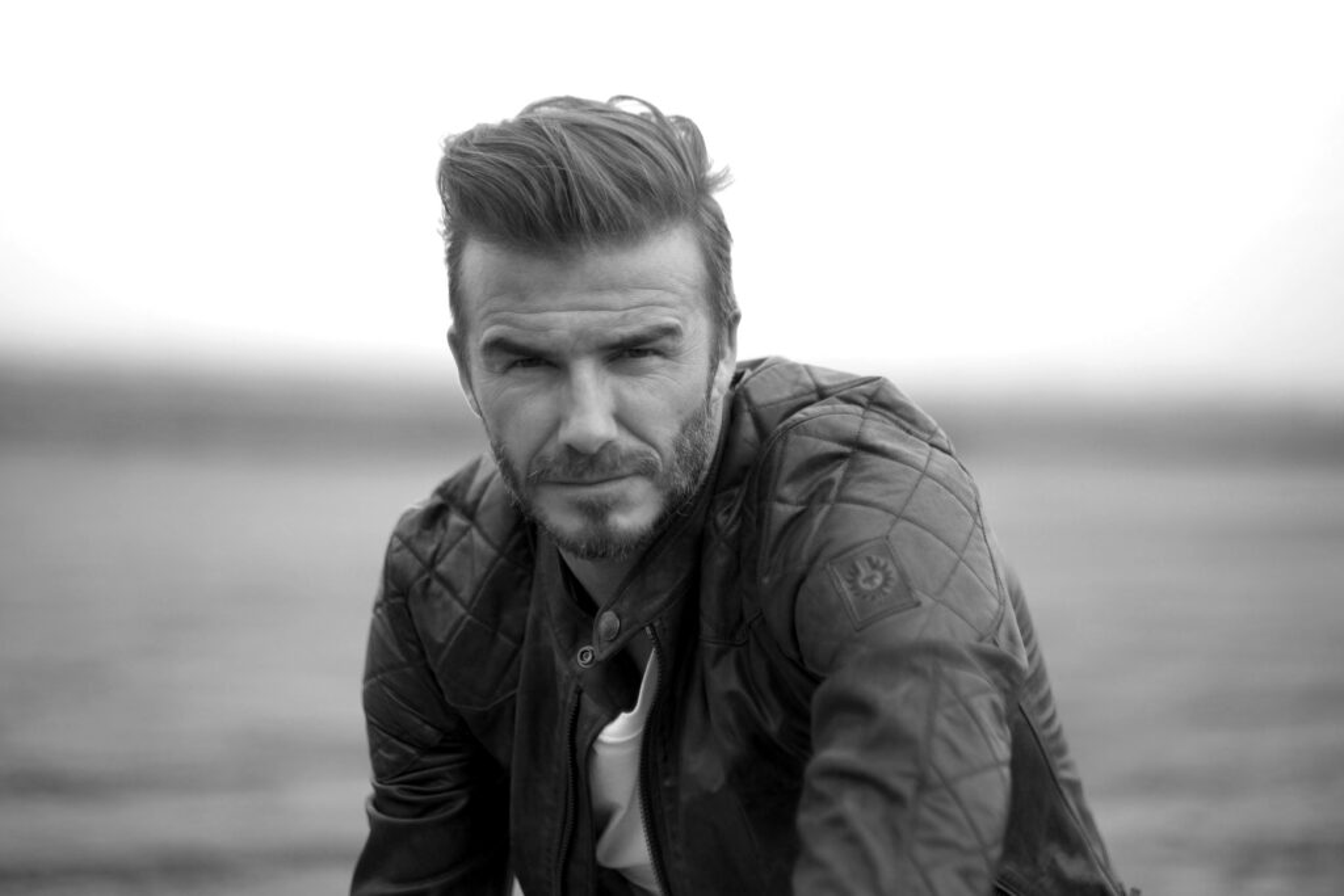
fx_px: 3136
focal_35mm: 84
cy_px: 448
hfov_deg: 24.2
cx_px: 672
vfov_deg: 16.3
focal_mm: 56
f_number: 1.2
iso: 200
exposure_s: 1/4000
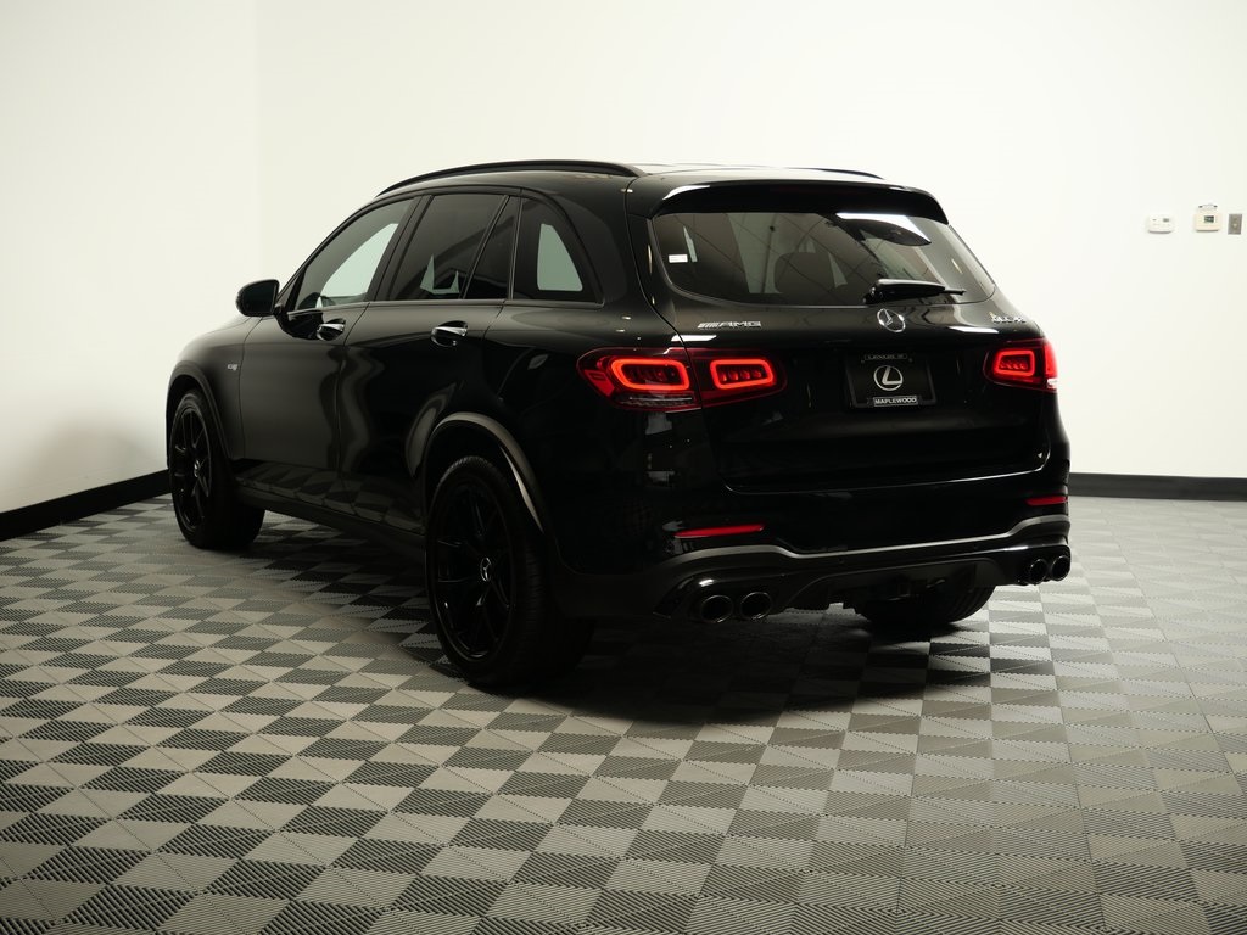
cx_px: 624
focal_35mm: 44
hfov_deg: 42.9
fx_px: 1585
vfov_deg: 32.9
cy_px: 468
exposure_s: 1/200
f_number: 4.5
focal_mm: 22
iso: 200
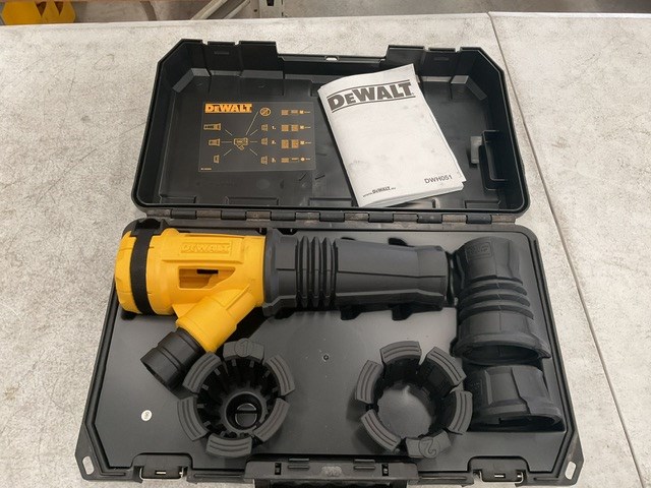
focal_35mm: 29
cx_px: 326
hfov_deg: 61.7
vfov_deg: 48.2
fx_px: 545
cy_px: 244
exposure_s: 1/50
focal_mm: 3
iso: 100
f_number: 1.8
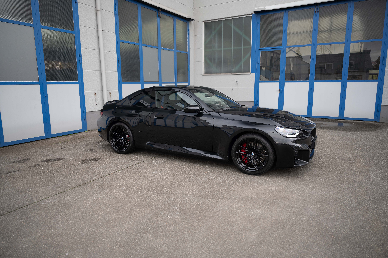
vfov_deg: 53.1
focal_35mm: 24
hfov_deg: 73.8
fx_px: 258
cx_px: 194
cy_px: 129
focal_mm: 24
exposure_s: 1/125
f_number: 2.8
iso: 500
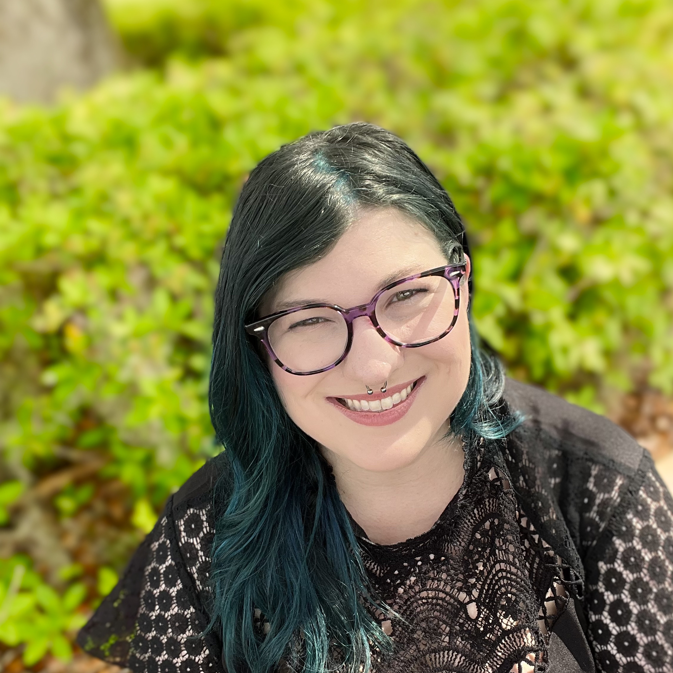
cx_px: 341
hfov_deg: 46.0
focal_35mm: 36
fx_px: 792
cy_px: 409
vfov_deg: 45.8
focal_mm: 2.71
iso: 32
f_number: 2.2
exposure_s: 1/368
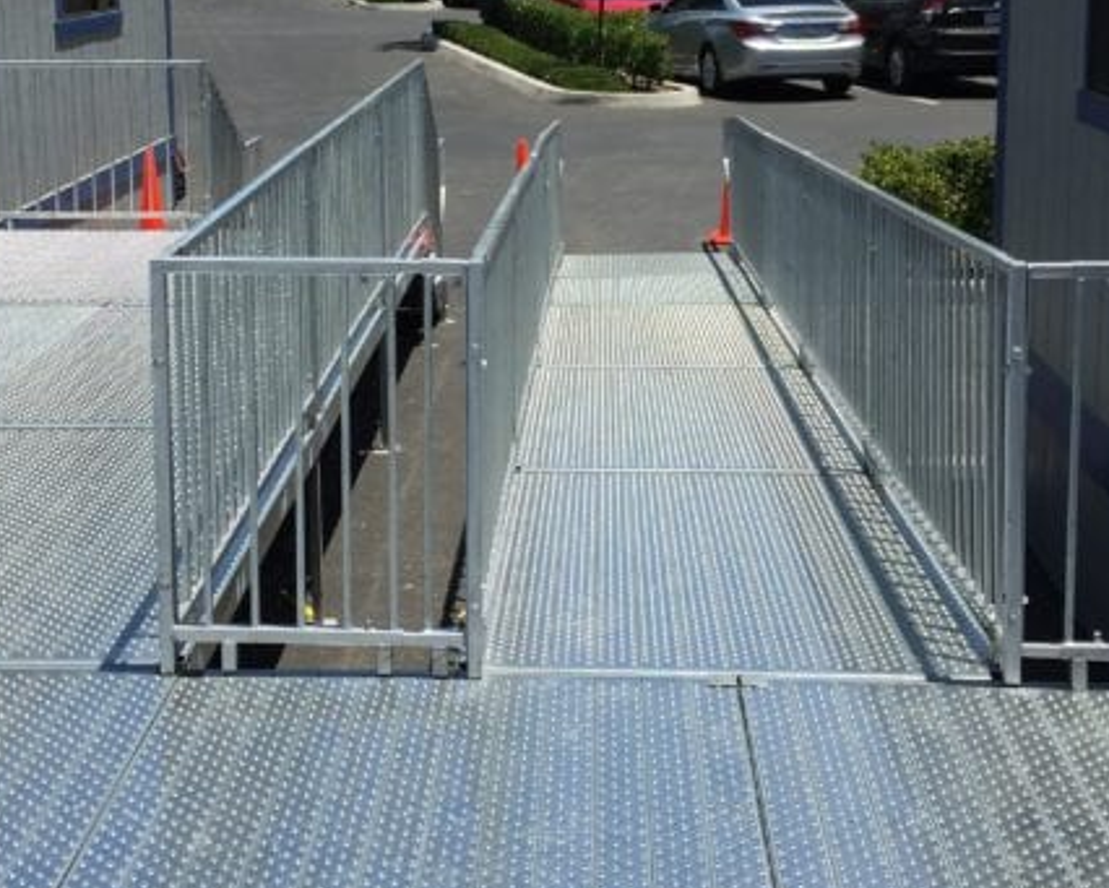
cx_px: 508
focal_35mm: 51
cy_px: 177
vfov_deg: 29.0
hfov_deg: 36.6
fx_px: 1674
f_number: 2.2
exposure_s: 1/2326
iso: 32
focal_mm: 4.15
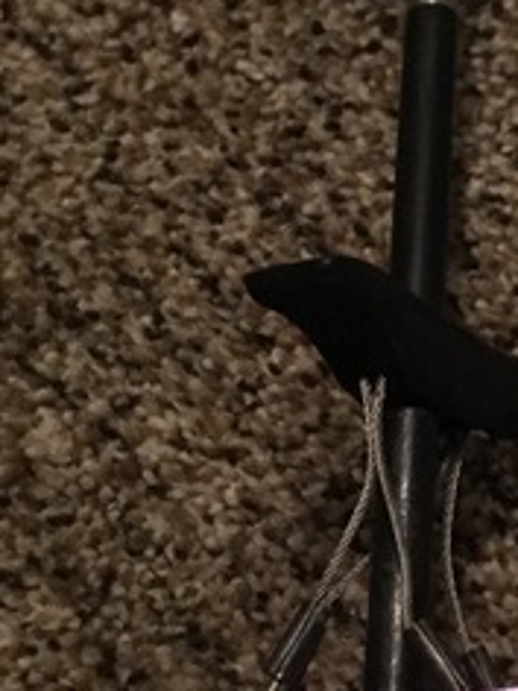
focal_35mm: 92
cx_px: 397
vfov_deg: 21.3
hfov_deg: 16.0
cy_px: 425
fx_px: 1836
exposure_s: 1/15
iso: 320
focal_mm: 4.15
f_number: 2.2
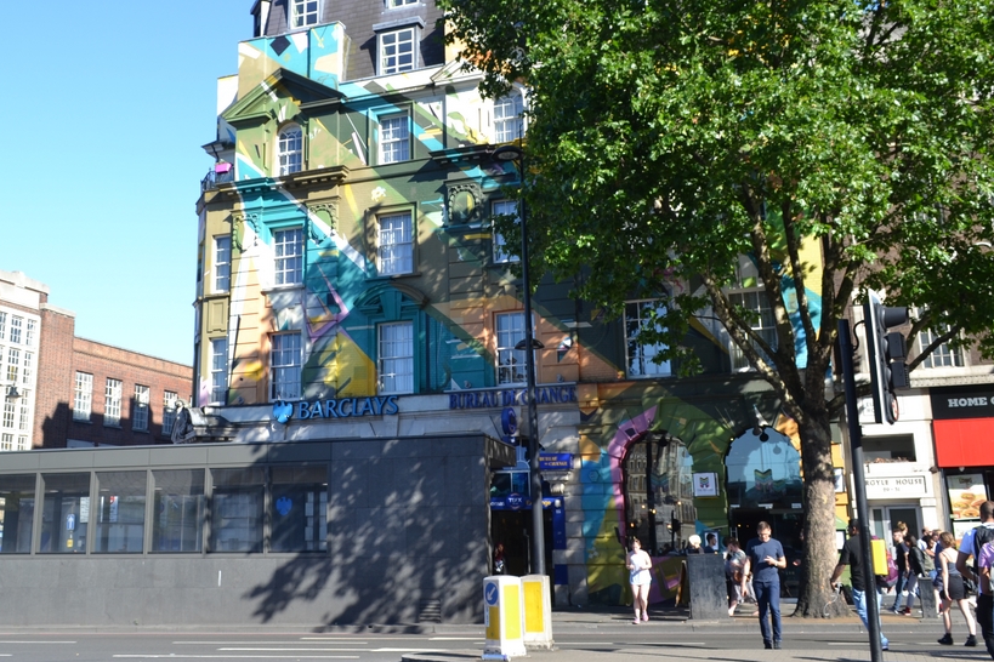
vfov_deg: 35.0
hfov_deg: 50.5
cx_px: 421
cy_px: 274
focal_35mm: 38
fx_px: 1049
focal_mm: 18
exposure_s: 1/125
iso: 100
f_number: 5.6
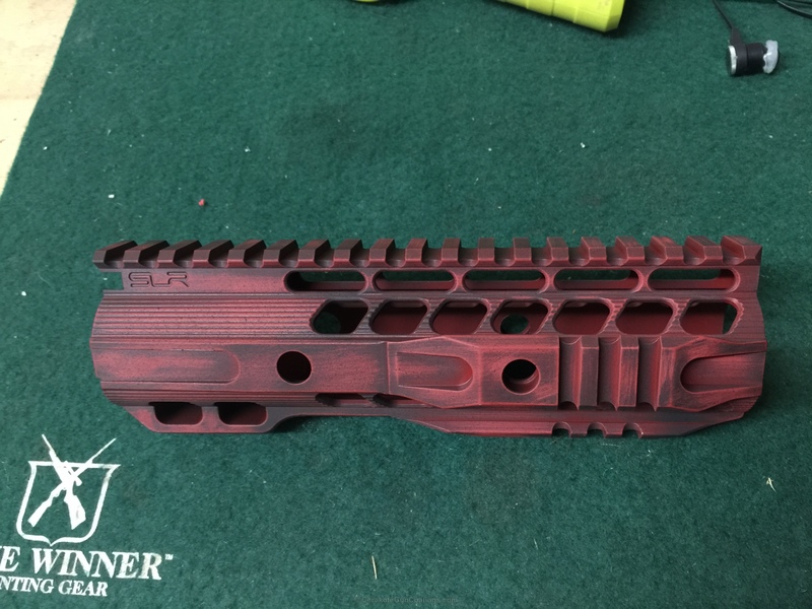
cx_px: 406
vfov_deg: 48.2
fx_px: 680
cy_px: 304
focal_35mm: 29
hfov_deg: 61.7
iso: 100
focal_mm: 4.15
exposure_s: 1/8
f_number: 2.2
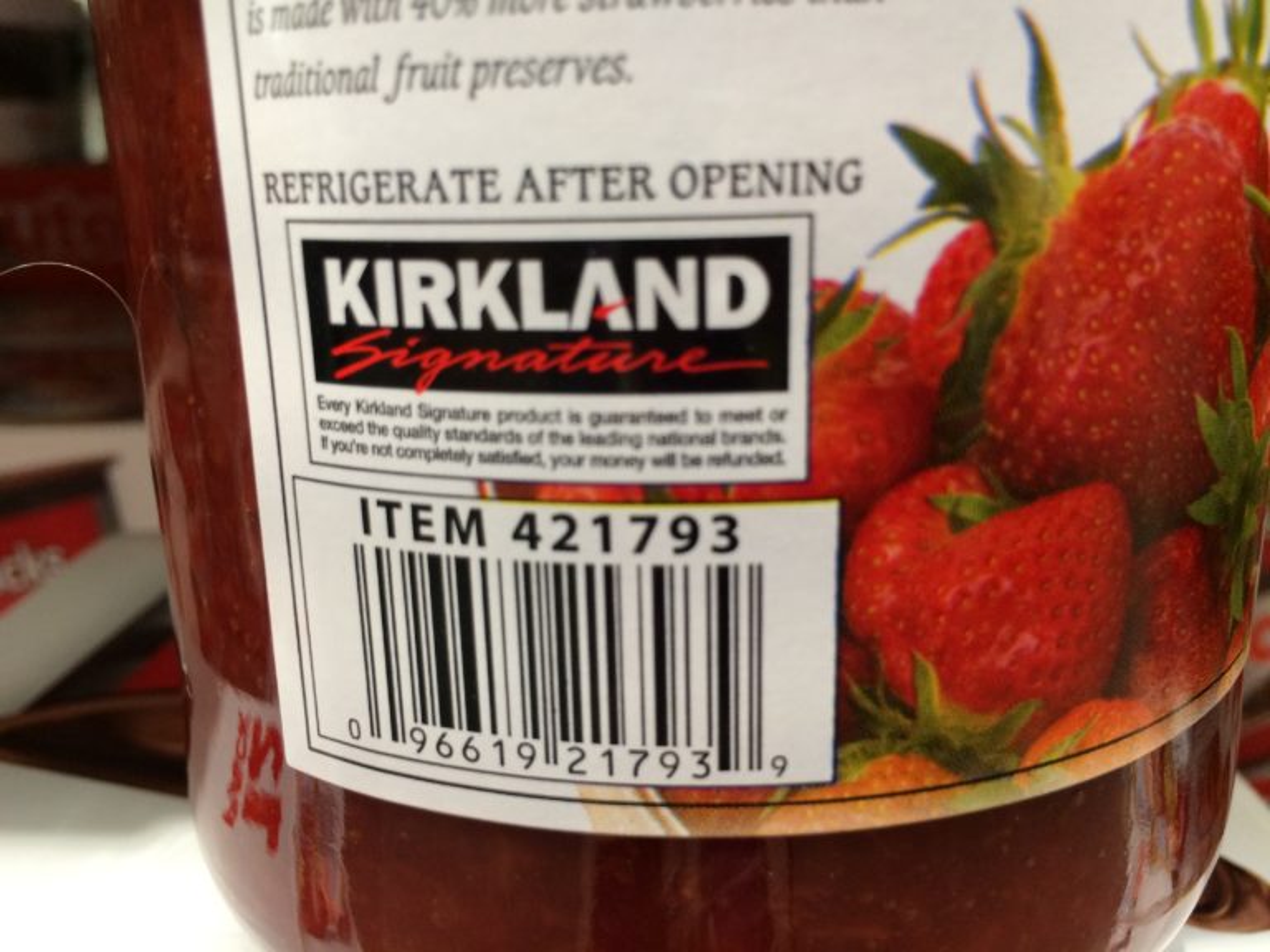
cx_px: 635
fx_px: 1064
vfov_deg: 48.2
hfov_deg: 61.7
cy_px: 476
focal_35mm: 29
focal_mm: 4.15
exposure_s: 1/33
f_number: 2.2
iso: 200
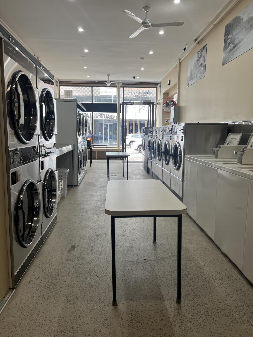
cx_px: 126
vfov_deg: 67.3
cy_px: 168
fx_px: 253
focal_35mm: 26
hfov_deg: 53.1
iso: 40
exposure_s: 1/100
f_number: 1.5
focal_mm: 5.7
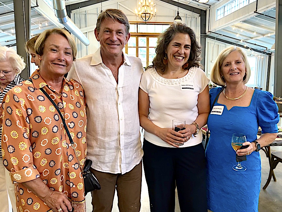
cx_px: 141
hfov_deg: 67.3
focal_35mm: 26
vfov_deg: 53.1
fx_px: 212
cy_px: 106
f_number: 1.5
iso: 250
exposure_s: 1/60
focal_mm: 5.7
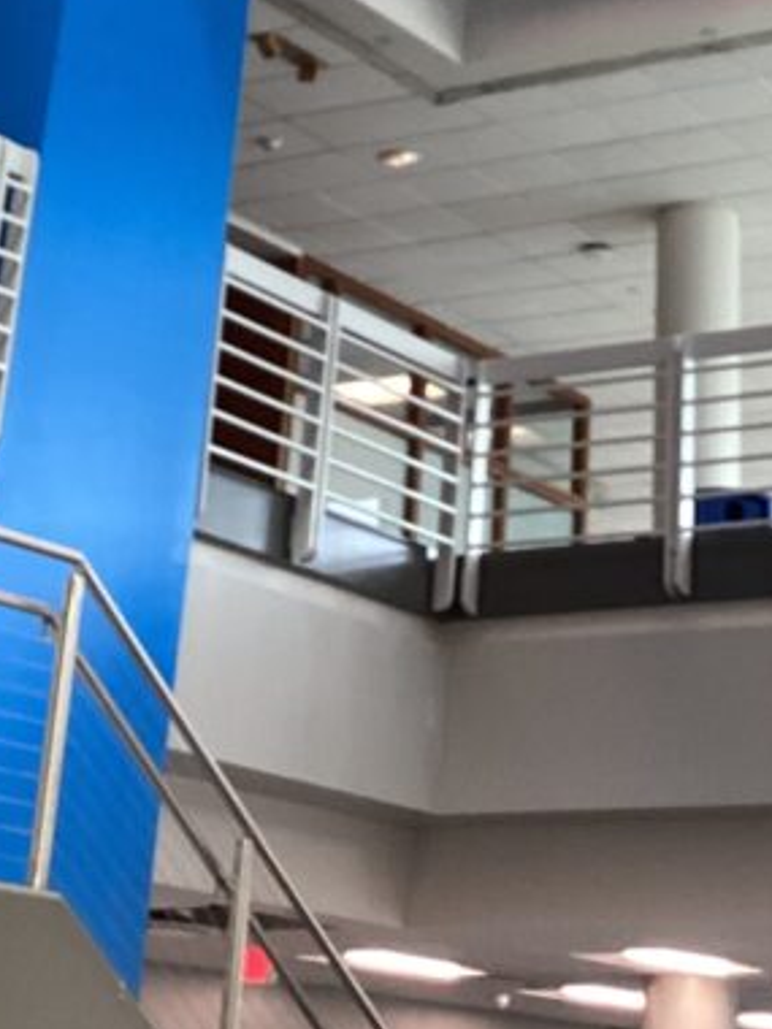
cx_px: 569
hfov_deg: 16.9
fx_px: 2587
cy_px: -283
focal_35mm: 87
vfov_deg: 20.7
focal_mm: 3.3
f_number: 2.4
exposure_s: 1/60
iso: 80
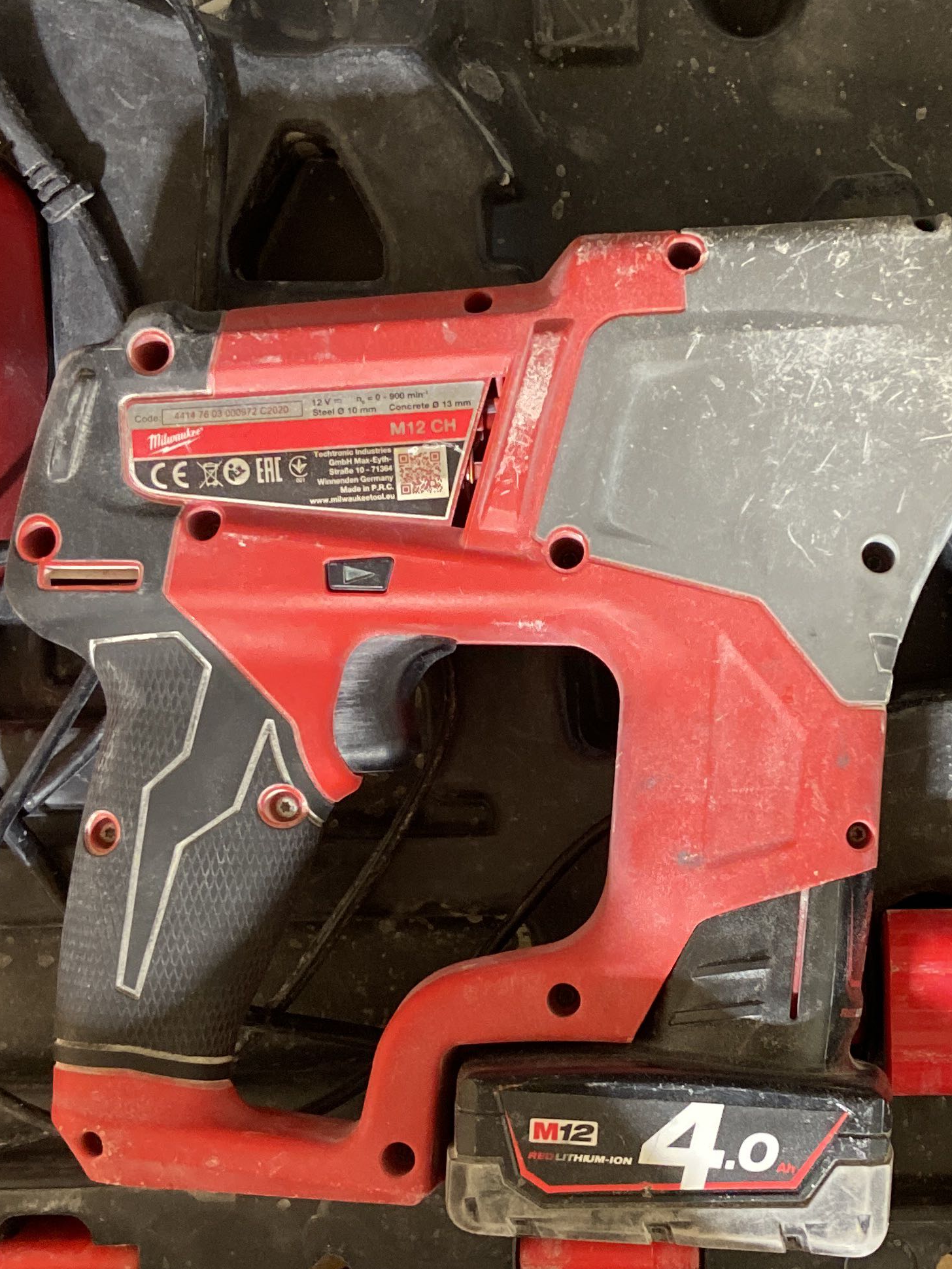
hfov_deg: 26.7
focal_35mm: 54
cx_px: 715
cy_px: 709
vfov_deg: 35.5
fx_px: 1980
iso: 320
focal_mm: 4.25
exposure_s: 1/50
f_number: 1.8
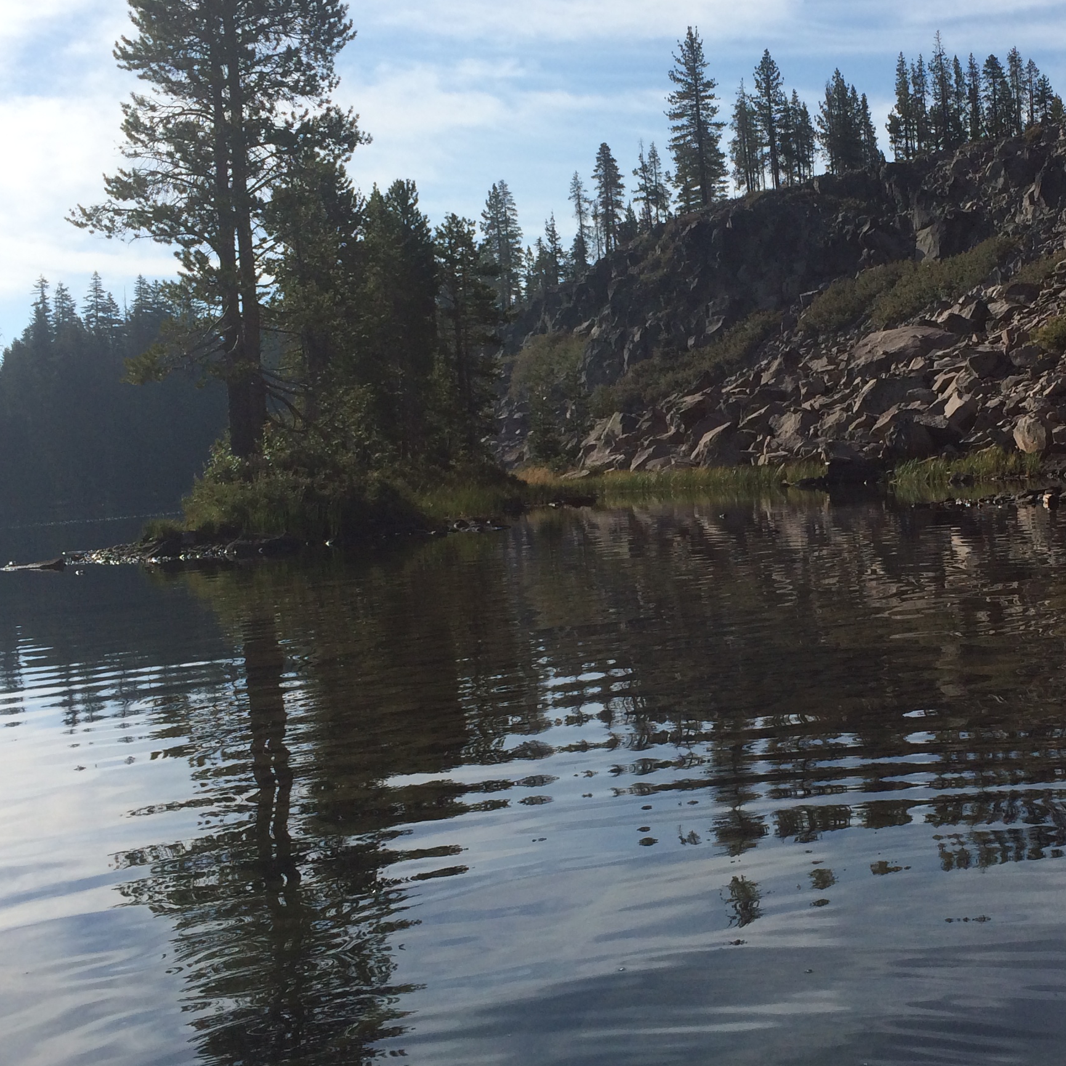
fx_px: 1742
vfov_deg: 34.0
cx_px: 765
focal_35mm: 50
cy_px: 516
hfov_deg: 33.5
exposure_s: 1/3165
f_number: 2.2
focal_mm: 4.12
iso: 40
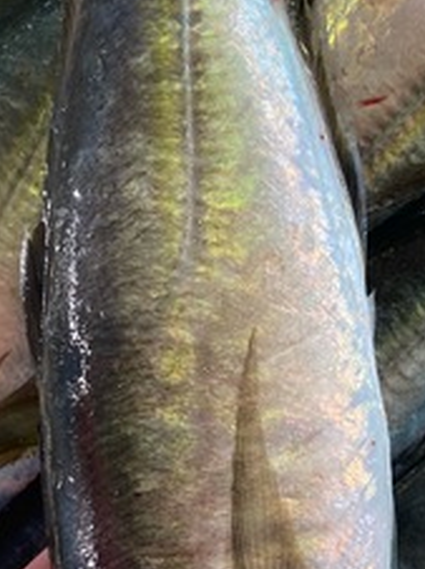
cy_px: 483
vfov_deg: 30.2
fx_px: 1017
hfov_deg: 23.5
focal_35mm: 62
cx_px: 283
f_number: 1.8
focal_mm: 3.99
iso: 125
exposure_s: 1/60
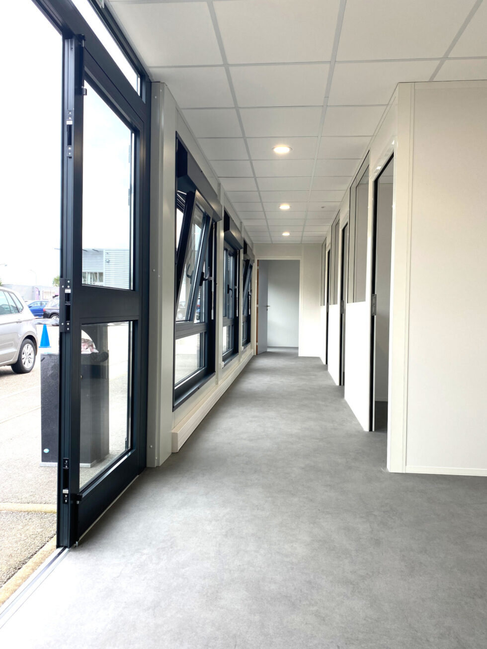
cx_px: 244
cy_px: 324
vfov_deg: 67.3
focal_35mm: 26
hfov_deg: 53.1
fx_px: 488
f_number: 1.8
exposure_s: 1/241
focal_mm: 4.25
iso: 32
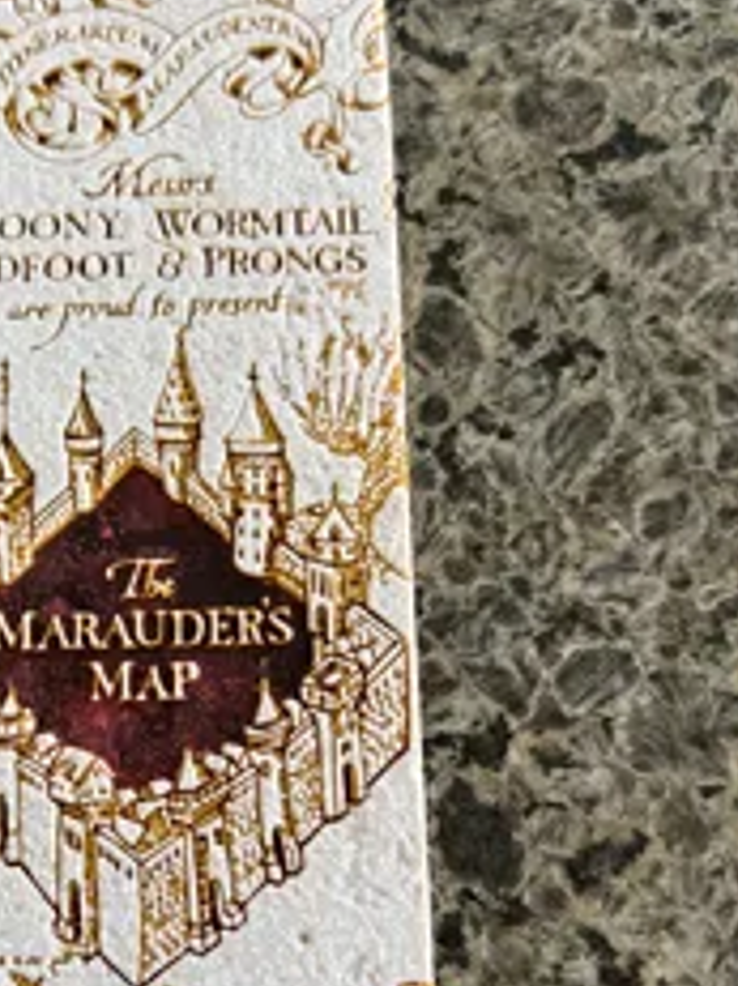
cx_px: 145
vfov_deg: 41.7
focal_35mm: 45
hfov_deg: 31.3
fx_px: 1280
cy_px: 632
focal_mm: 5.7
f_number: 1.5
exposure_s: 1/60
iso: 200
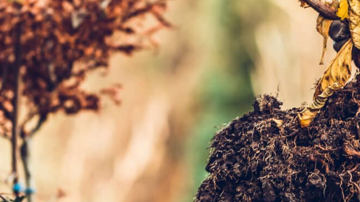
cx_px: 336
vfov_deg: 4.4
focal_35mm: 278
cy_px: 153
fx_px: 2654
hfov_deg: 7.7
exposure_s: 1/250
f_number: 2.5
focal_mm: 85
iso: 160
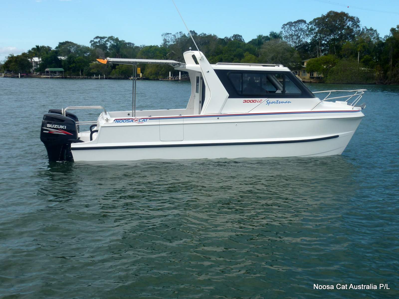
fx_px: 553
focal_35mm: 48
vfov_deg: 30.3
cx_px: 200
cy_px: 150
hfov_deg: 39.7
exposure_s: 1/400
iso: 80
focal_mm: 7.9
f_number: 4.5
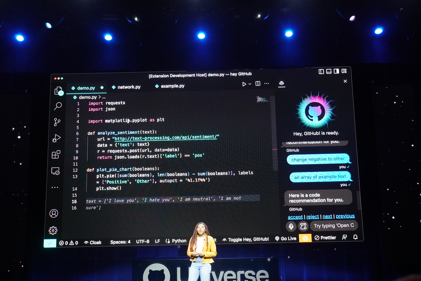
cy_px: 140
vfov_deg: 26.8
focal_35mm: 50
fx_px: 589
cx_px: 210
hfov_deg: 39.3
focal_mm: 33.6
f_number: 4.5
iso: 6400
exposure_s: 1/125
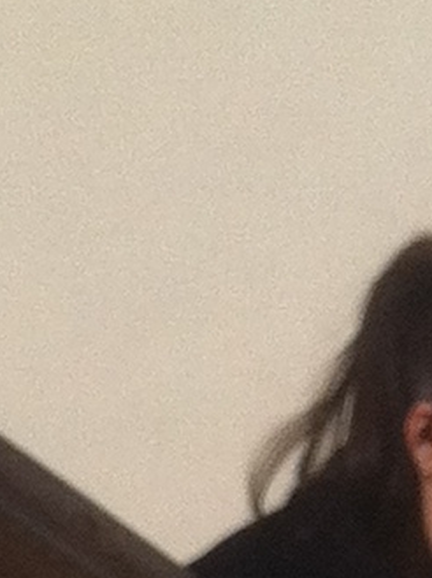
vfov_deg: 6.4
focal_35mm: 276
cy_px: 1876
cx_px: -892
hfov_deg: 5.1
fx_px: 4602
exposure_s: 1/2742
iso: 80
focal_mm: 3.85
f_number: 2.8
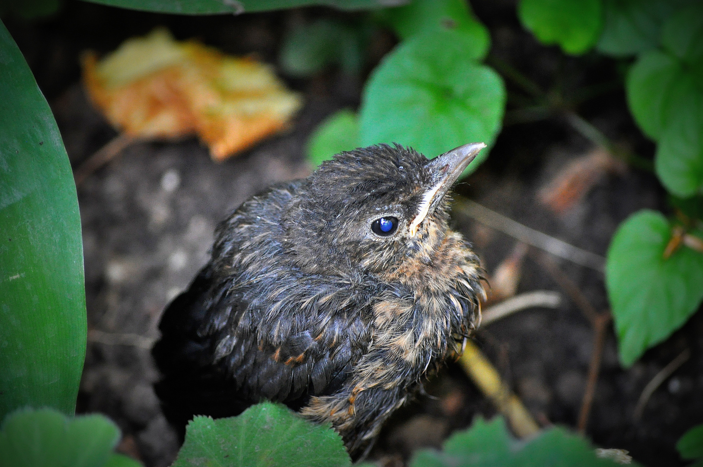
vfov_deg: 5.1
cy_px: 234
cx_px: 352
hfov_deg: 7.6
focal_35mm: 270
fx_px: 5266
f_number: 5.6
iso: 1600
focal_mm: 180
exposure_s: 1/60
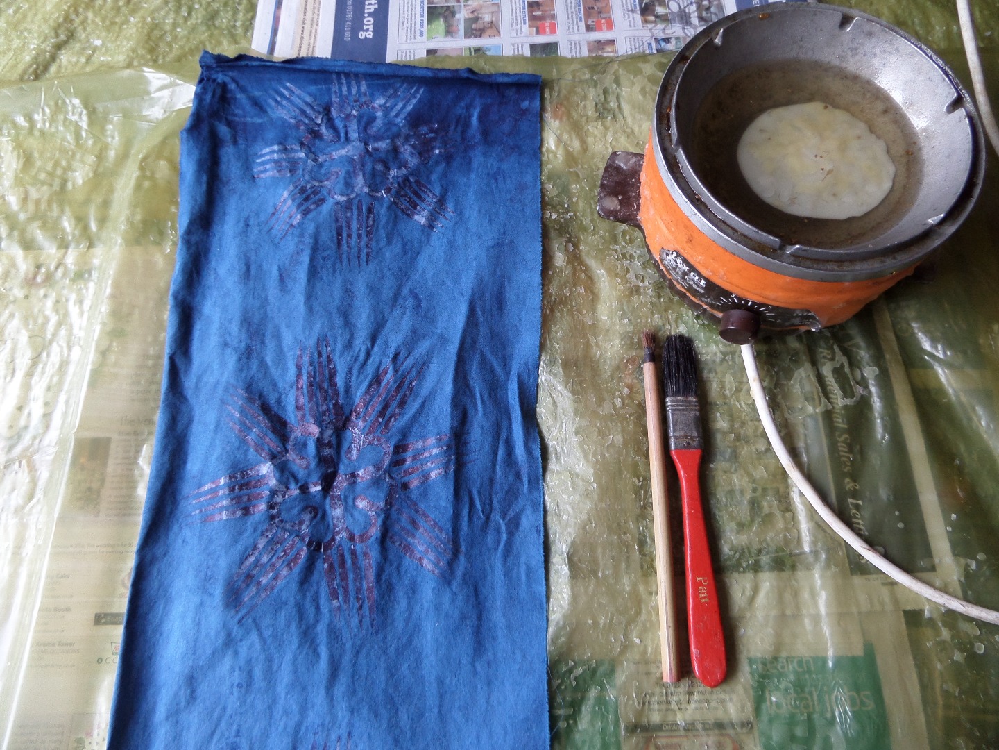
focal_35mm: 24
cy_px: 375
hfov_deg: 71.6
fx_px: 693
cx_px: 500
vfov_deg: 56.8
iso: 80
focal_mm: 4
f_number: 3.2
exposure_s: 1/30
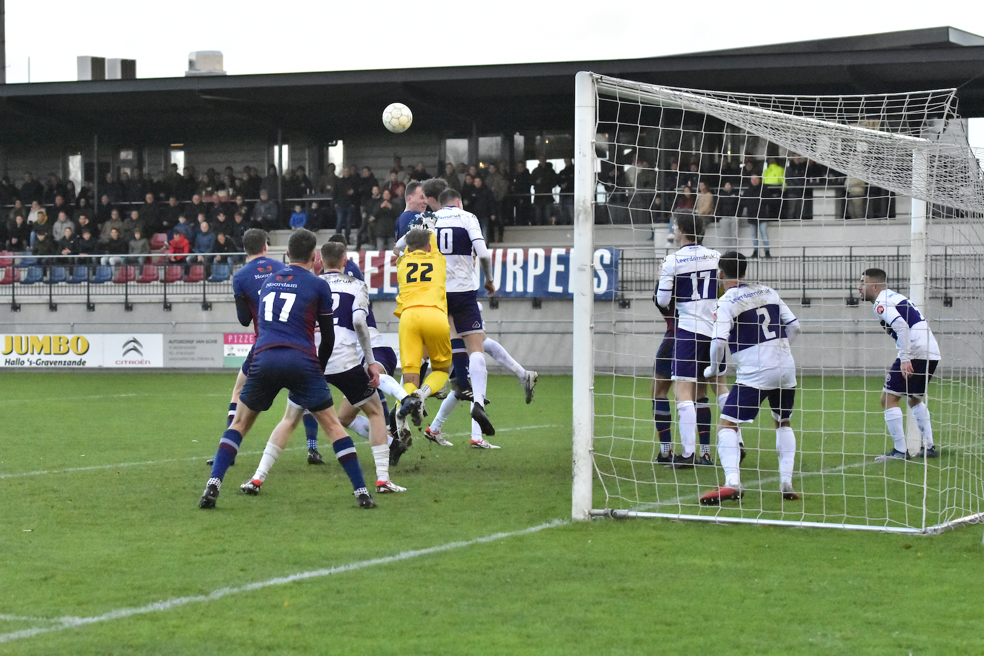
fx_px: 2870
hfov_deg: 19.5
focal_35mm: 105
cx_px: 492
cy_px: 328
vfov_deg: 13.0
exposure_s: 1/8000
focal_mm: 70
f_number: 4
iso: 10000
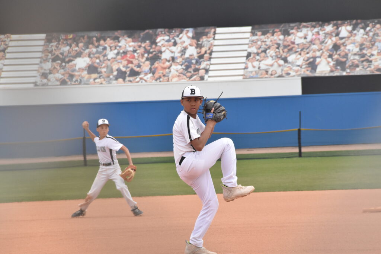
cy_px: 127
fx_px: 3175
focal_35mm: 300
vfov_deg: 4.6
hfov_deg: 6.9
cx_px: 190
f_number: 13
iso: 1600
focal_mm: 200
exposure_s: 1/1000
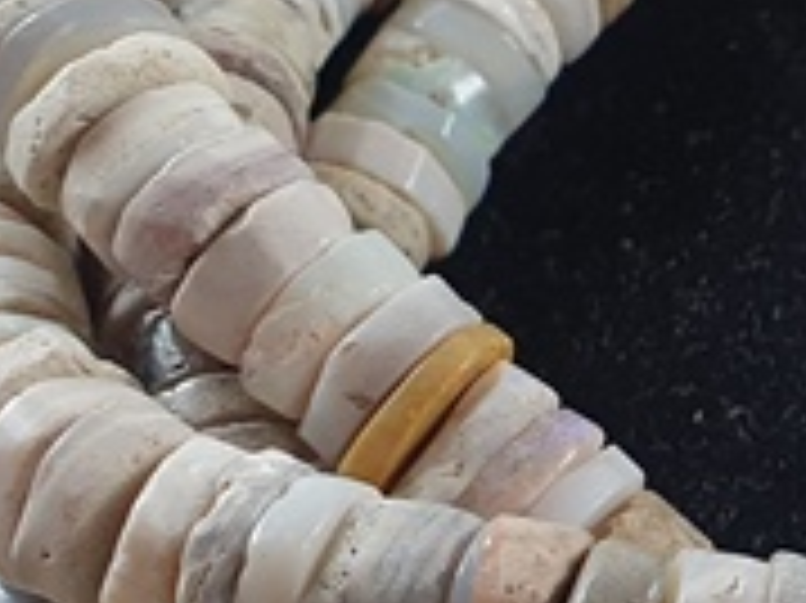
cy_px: 392
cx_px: 1238
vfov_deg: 12.7
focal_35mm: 116
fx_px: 2699
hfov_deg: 15.5
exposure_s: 1/50
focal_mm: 4.32
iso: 160
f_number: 2.4
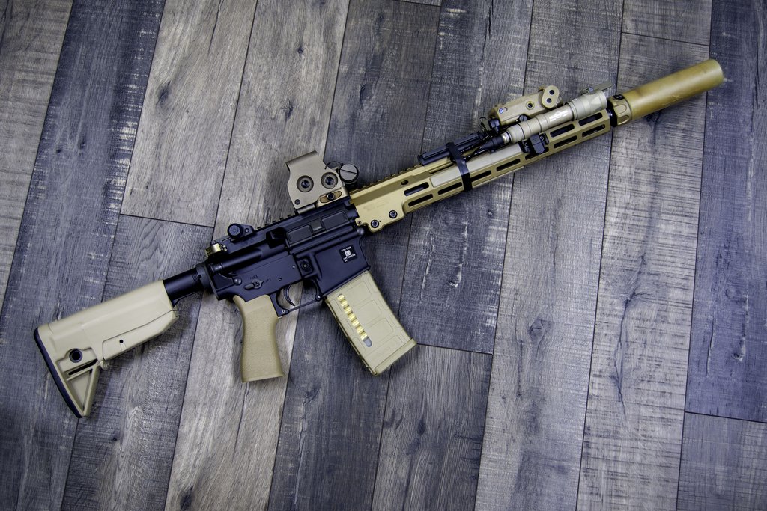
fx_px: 831
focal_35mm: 39
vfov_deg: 34.2
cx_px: 384
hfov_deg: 49.5
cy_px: 256
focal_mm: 26
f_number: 4
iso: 100
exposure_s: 1/20
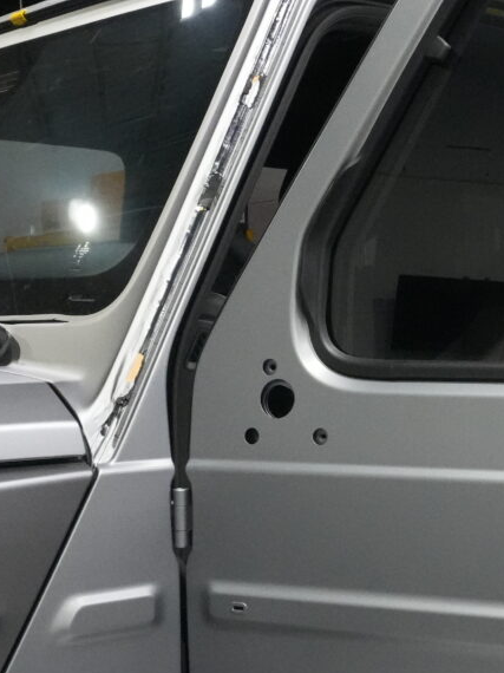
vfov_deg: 27.5
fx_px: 1360
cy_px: 472
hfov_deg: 20.5
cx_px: 460
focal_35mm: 70
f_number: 8
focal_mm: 18
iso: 6400
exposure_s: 1/320
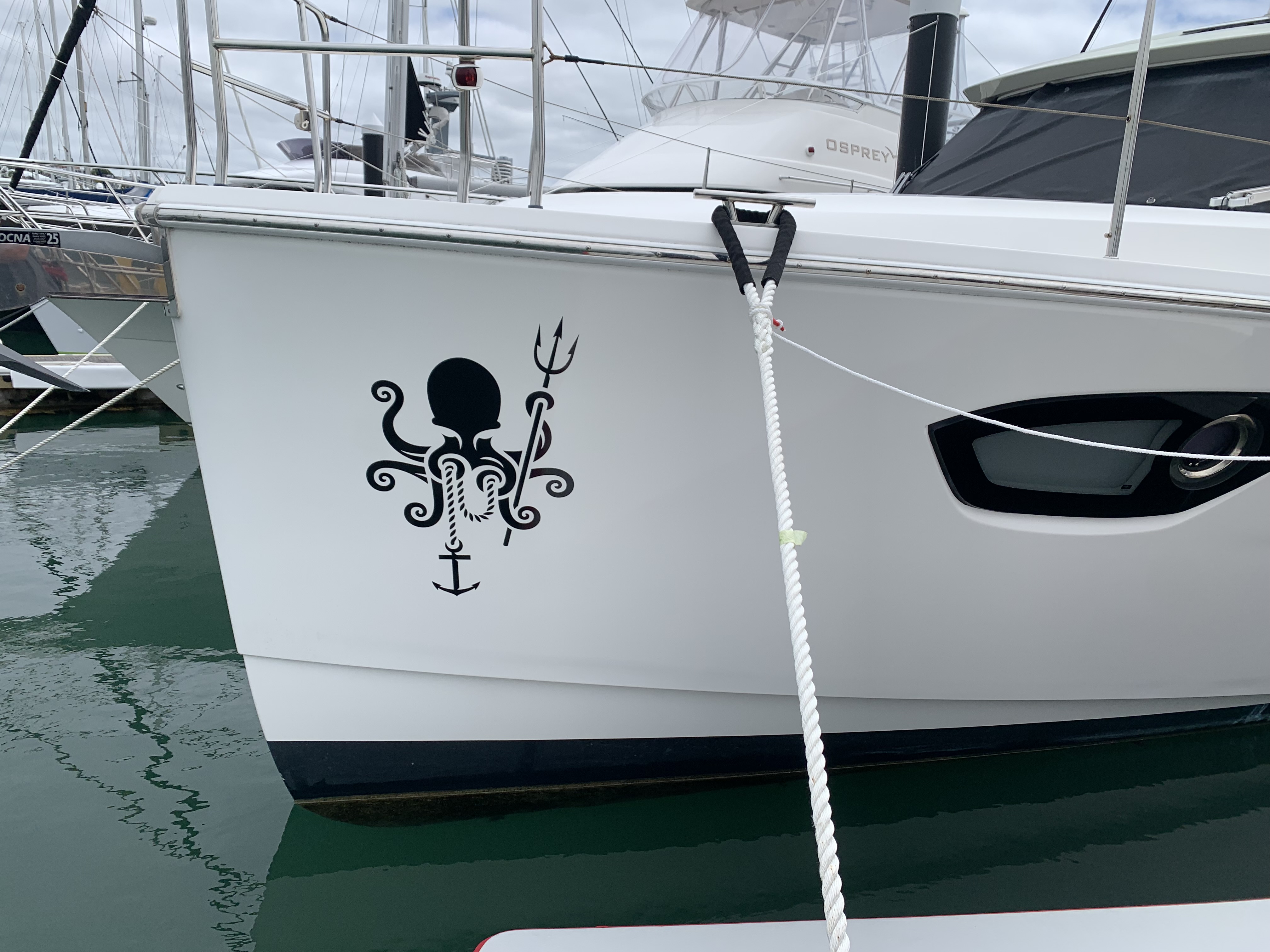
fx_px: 954
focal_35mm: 26
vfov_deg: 53.1
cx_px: 635
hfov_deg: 67.3
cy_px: 476
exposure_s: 1/3788
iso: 25
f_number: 1.8
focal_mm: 4.25
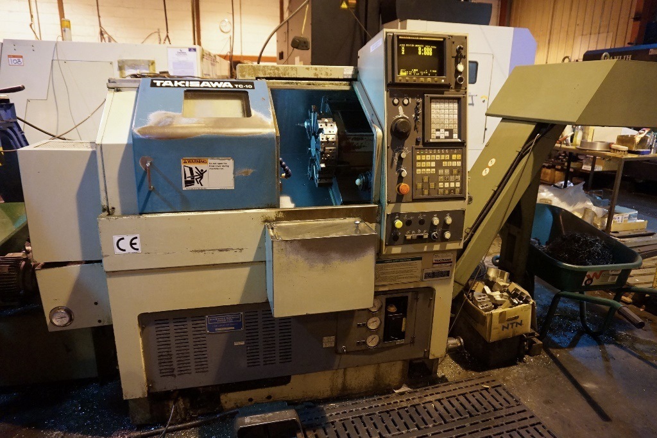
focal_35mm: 24
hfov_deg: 73.7
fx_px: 438
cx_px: 328
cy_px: 219
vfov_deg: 53.1
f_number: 3.5
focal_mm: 16
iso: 3200
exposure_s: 1/80
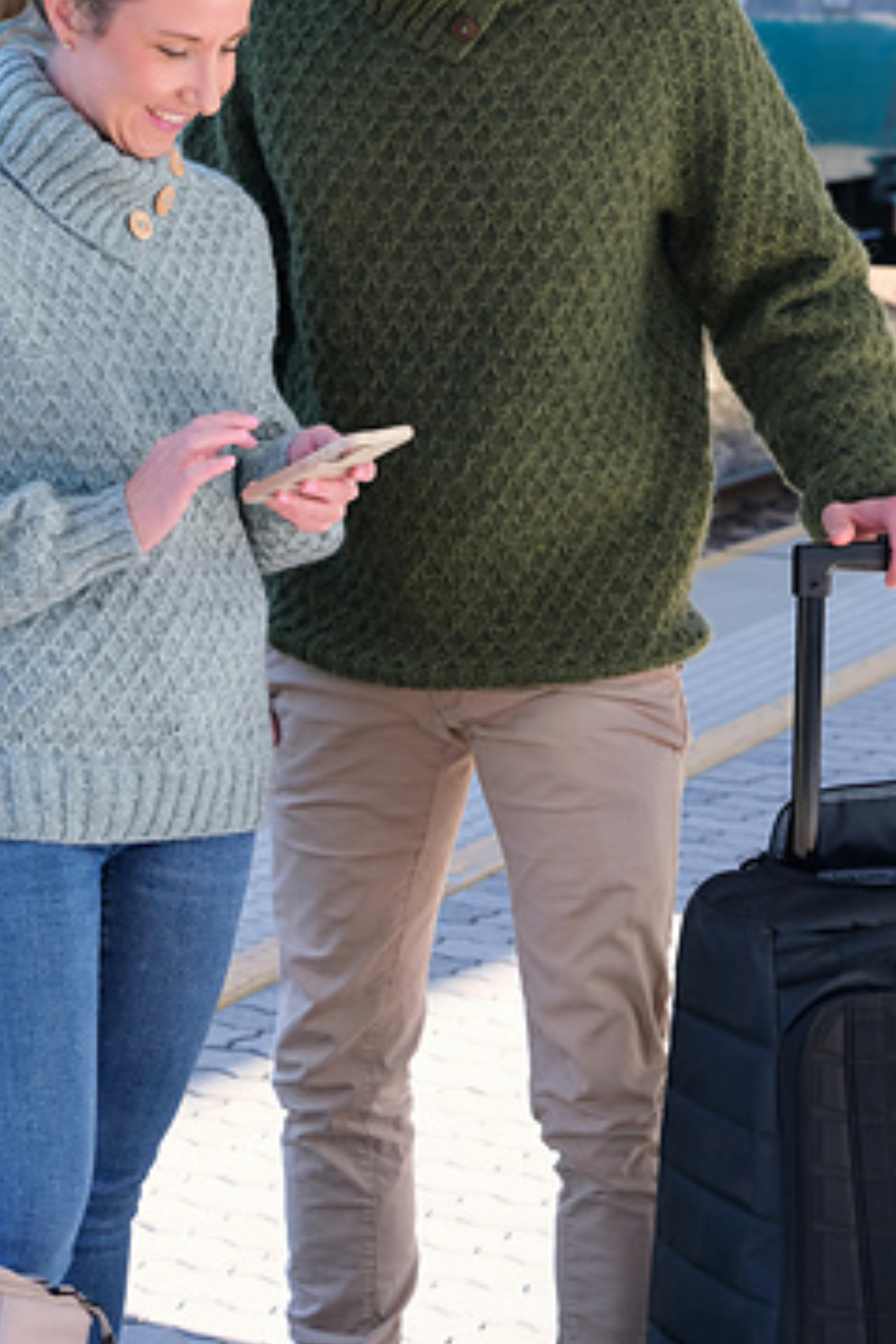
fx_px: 3882
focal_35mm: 104
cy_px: 538
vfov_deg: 19.6
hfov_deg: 13.2
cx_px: 375
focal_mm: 50
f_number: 5
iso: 320
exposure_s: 1/100
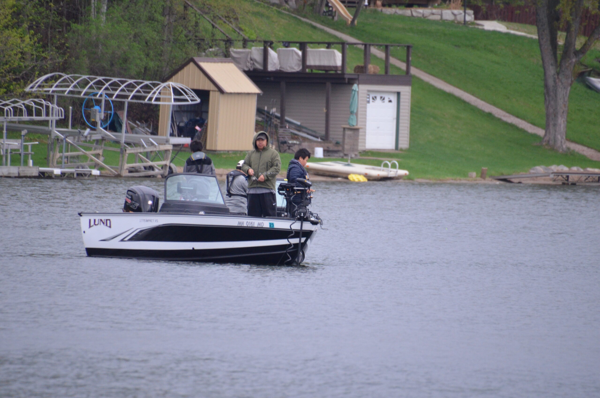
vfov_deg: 2.3
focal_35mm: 600
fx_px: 9980
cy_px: 199
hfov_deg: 3.4
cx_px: 300
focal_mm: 400
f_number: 6.3
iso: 1600
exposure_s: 1/400
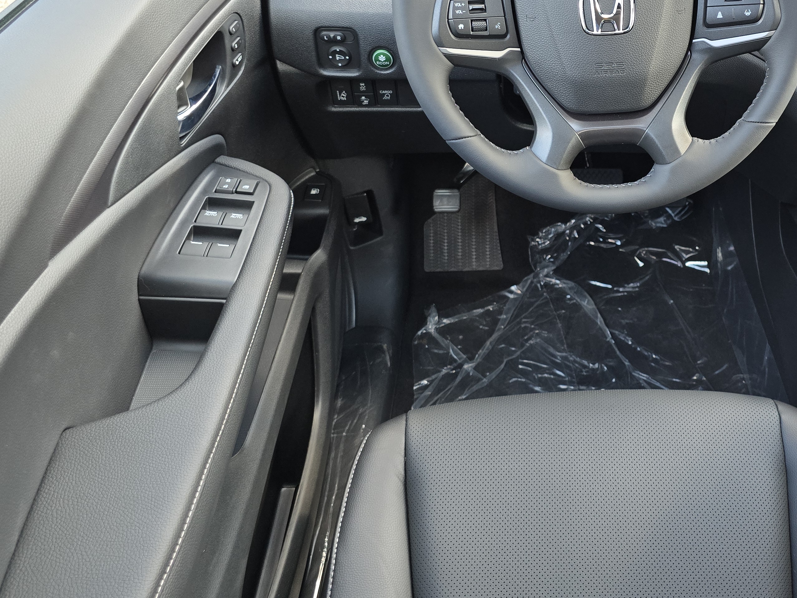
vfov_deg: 39.1
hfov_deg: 49.4
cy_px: 188
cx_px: 594
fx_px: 829
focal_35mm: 36
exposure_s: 1/180
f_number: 1.7
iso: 200
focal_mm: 6.3
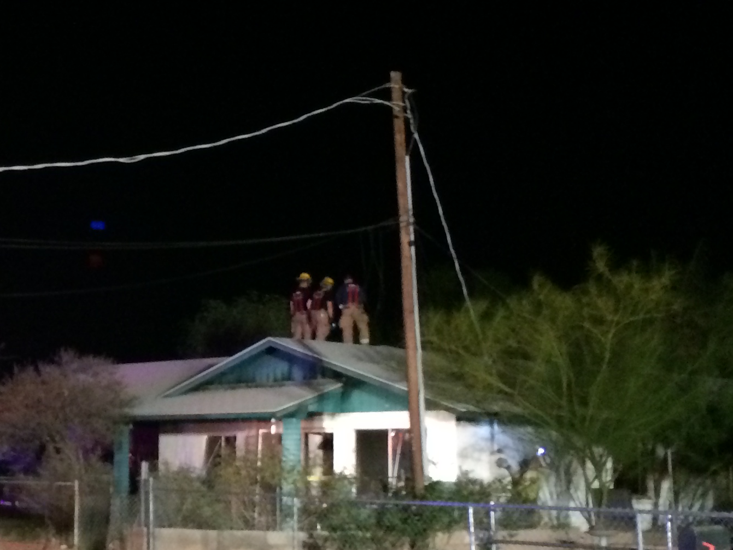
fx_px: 1546
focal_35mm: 73
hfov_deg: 25.1
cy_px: 328
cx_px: -42
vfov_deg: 20.1
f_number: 2.2
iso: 320
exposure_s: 1/17
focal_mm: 4.12
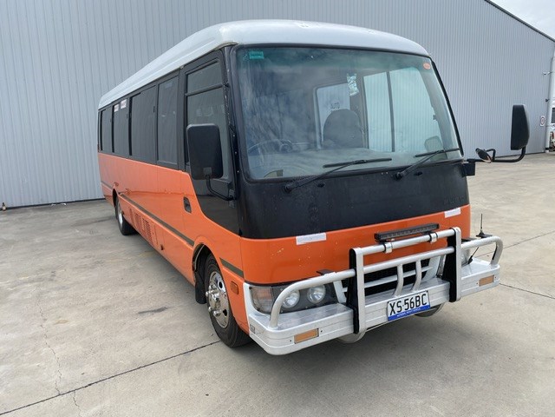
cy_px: 208
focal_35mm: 26
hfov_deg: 67.3
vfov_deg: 53.1
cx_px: 278
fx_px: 417
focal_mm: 4.25
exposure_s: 1/1103
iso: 32
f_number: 1.8
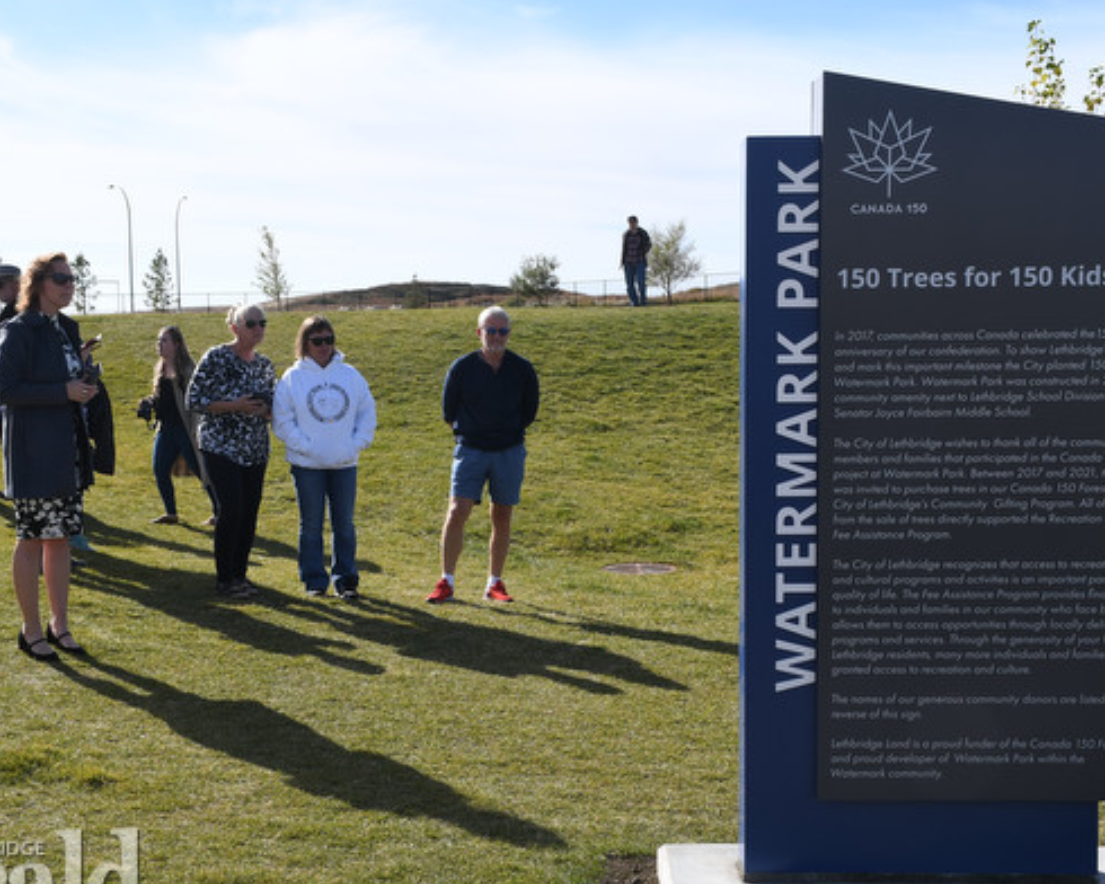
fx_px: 1602
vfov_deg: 30.8
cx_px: 555
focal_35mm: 49
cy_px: 468
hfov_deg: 38.0
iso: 250
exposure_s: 1/500
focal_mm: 27
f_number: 9
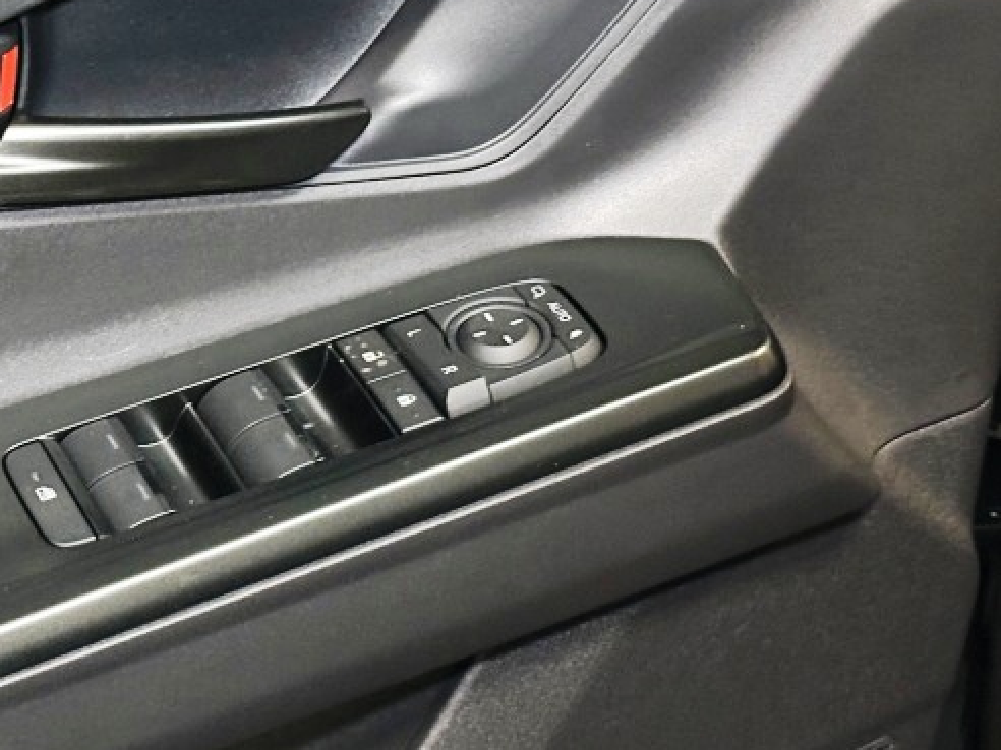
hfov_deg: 19.3
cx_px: 114
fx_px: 2892
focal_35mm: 100
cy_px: 380
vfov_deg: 14.8
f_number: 1.78
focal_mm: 6.86
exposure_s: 1/24
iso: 640
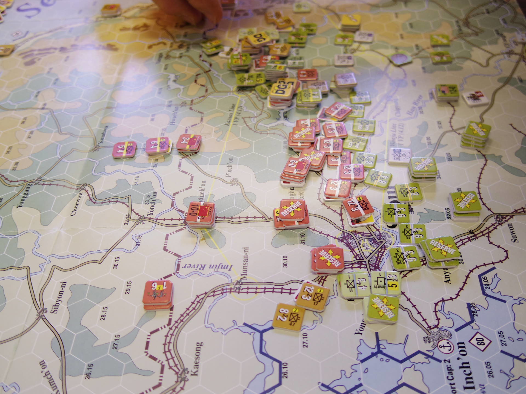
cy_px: 197
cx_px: 263
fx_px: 593
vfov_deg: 36.8
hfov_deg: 47.9
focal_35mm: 39
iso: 160
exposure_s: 1/60
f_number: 1.9
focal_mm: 8.5
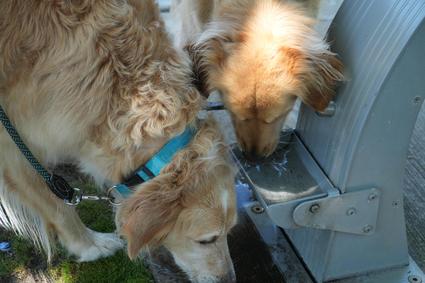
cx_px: 212
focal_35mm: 82
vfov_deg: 16.6
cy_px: 142
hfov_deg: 24.6
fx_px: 974
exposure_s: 1/400
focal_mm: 55
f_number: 4
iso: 400
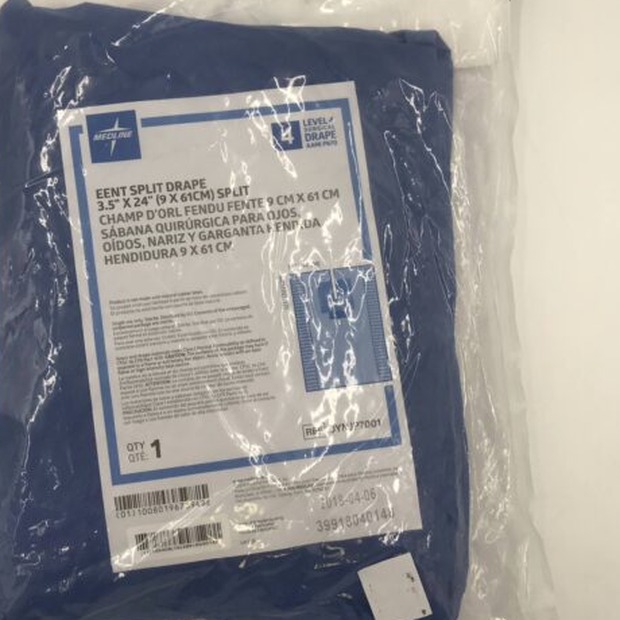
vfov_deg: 39.2
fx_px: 871
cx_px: 244
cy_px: 314
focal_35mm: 43
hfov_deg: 39.0
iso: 32
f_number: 1.8
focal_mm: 3.99
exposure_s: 1/120
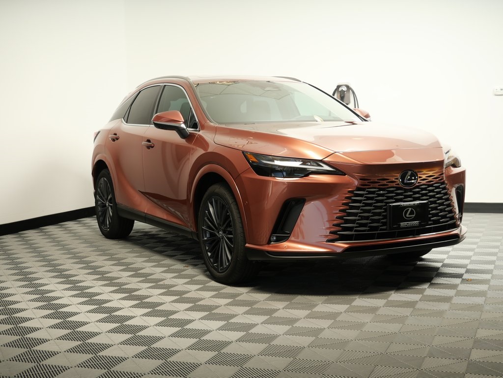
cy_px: 189
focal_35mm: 46
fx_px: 668
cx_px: 252
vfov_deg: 31.5
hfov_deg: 41.2
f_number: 4.5
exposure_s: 1/250
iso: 250
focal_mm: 23
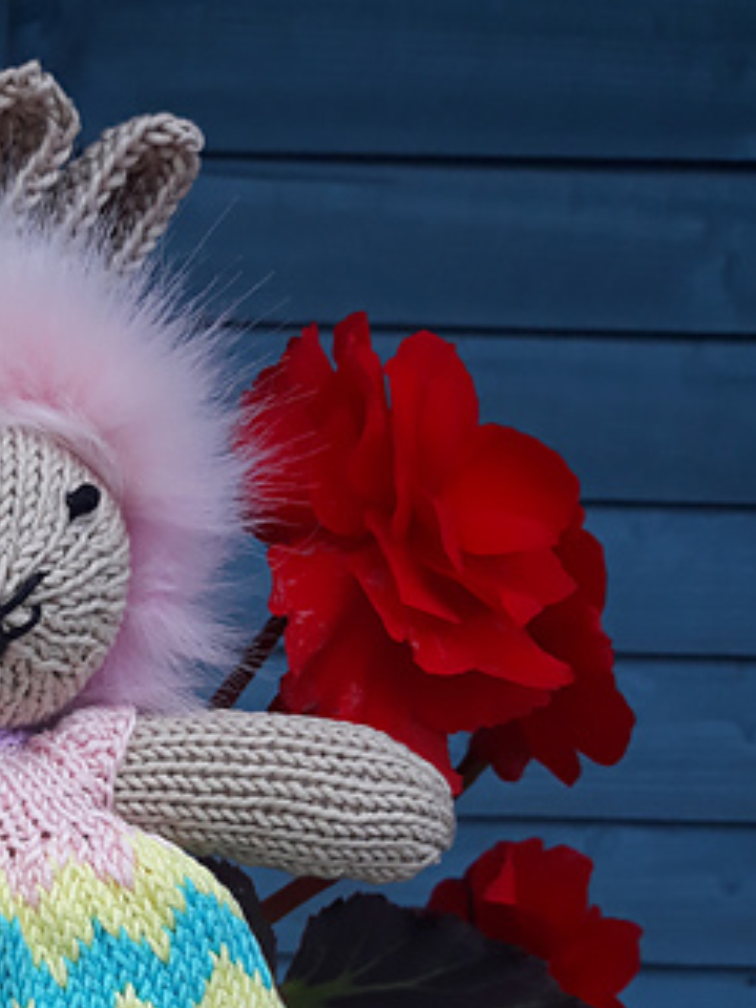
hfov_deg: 26.0
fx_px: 1572
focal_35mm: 54
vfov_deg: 34.1
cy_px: 854
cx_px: 44
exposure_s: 1/879
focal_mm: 3.71
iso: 40
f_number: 1.7
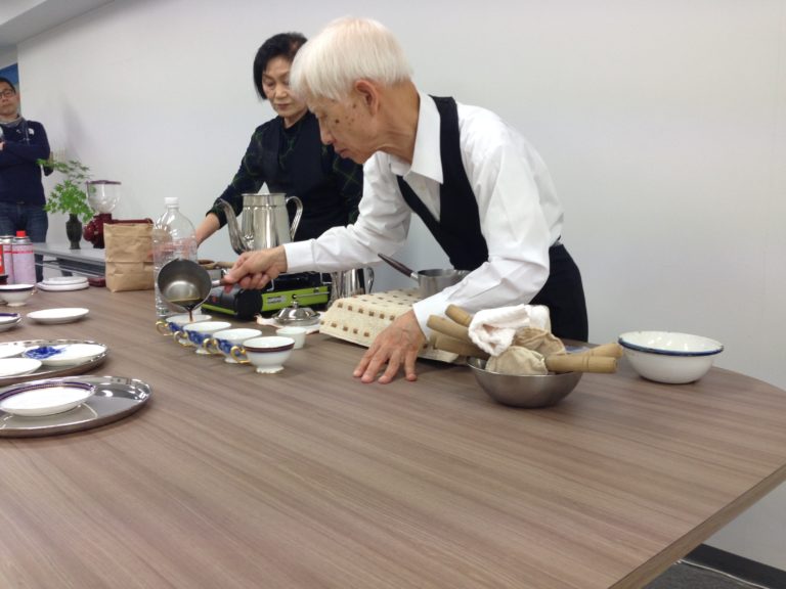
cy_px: 294
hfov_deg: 55.4
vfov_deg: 42.9
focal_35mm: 33
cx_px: 393
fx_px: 749
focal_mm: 4.12
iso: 50
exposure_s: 1/30
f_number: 2.4
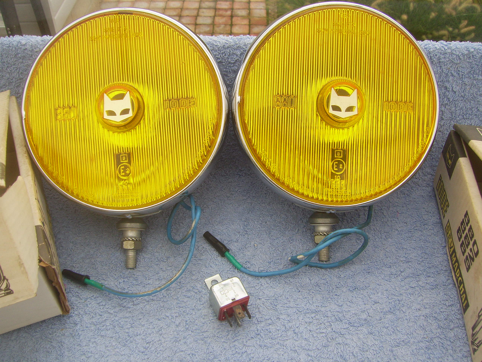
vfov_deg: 37.7
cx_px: 241
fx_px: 529
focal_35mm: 38
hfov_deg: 49.0
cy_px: 181
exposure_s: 1/100
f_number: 4.5
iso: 50
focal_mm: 7.8
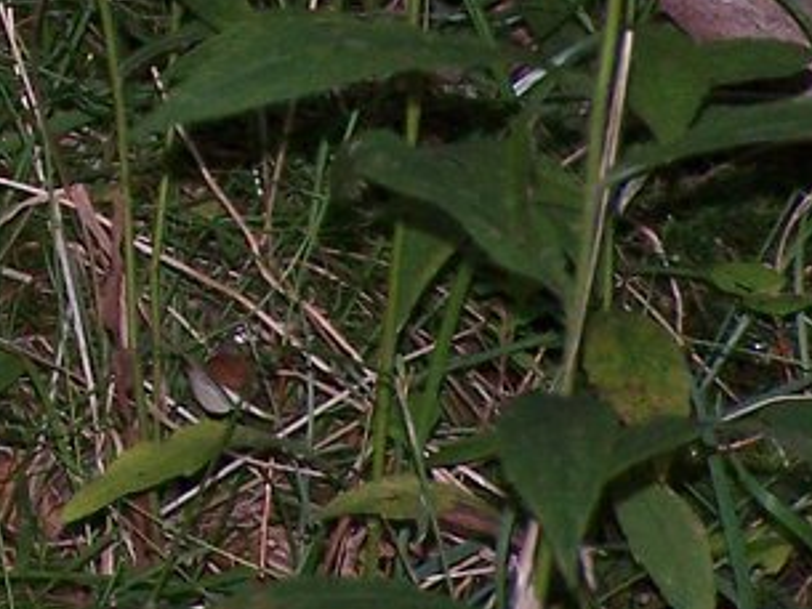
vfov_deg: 1.7
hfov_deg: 2.3
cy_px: -540
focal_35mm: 877
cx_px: -650
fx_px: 20580
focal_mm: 34.6
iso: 140
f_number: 3.2
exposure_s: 1/125
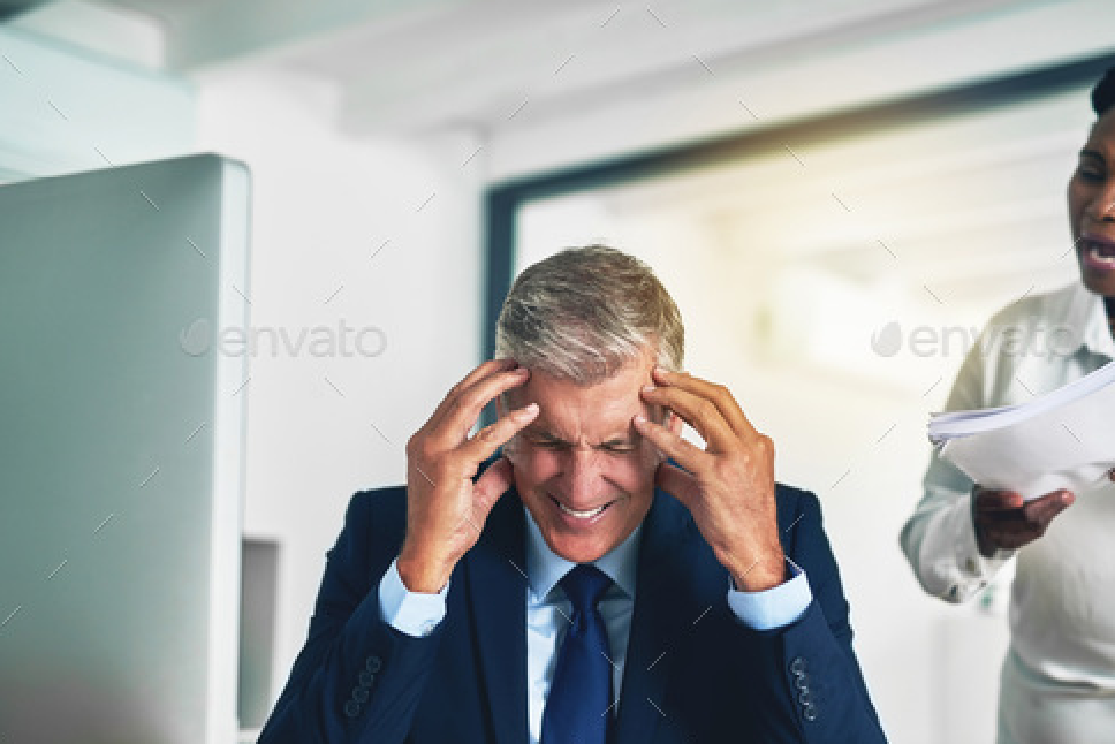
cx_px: 622
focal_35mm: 61
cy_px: 447
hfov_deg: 32.8
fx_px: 1890
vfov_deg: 22.2
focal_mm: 50
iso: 160
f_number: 1.8
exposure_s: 1/400
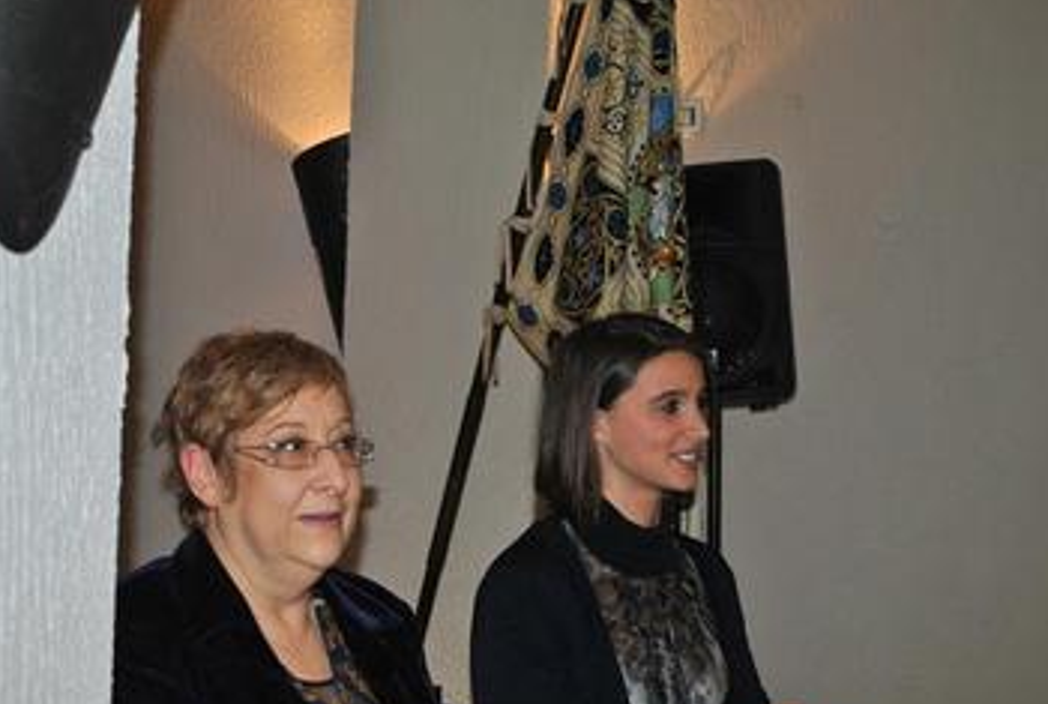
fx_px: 1400
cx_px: 518
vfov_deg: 28.2
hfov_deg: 41.0
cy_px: 374
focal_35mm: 48
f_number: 4.5
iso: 200
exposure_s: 1/60
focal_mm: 28
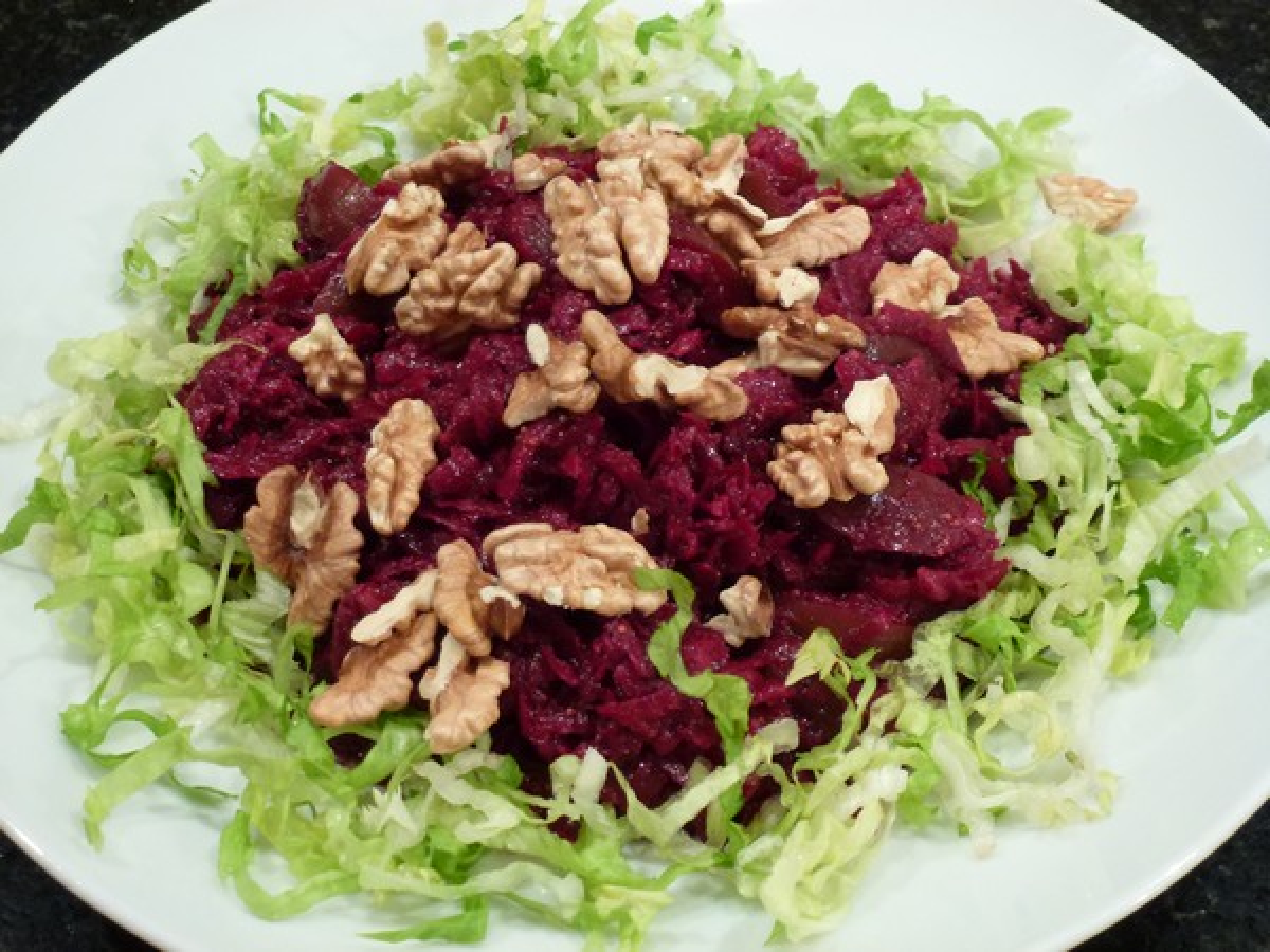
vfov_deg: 24.0
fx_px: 2238
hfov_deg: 31.7
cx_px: 635
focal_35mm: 61
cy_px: 476
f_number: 4.5
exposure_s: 1/4
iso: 320
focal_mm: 10.9
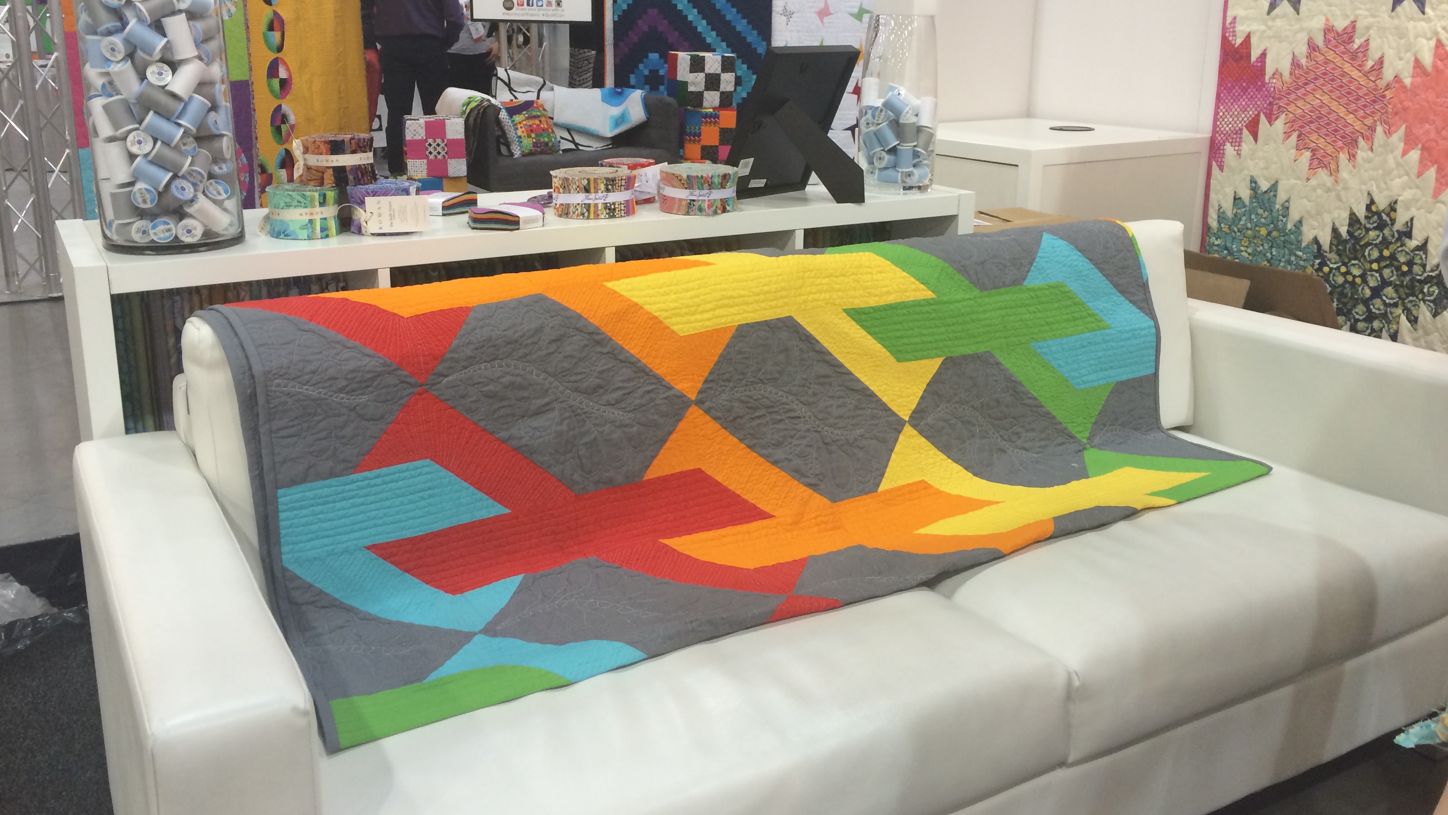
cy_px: 328
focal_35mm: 32
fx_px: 1229
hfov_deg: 61.0
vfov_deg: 36.5
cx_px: 719
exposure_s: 1/30
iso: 40
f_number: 2.2
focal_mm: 4.15
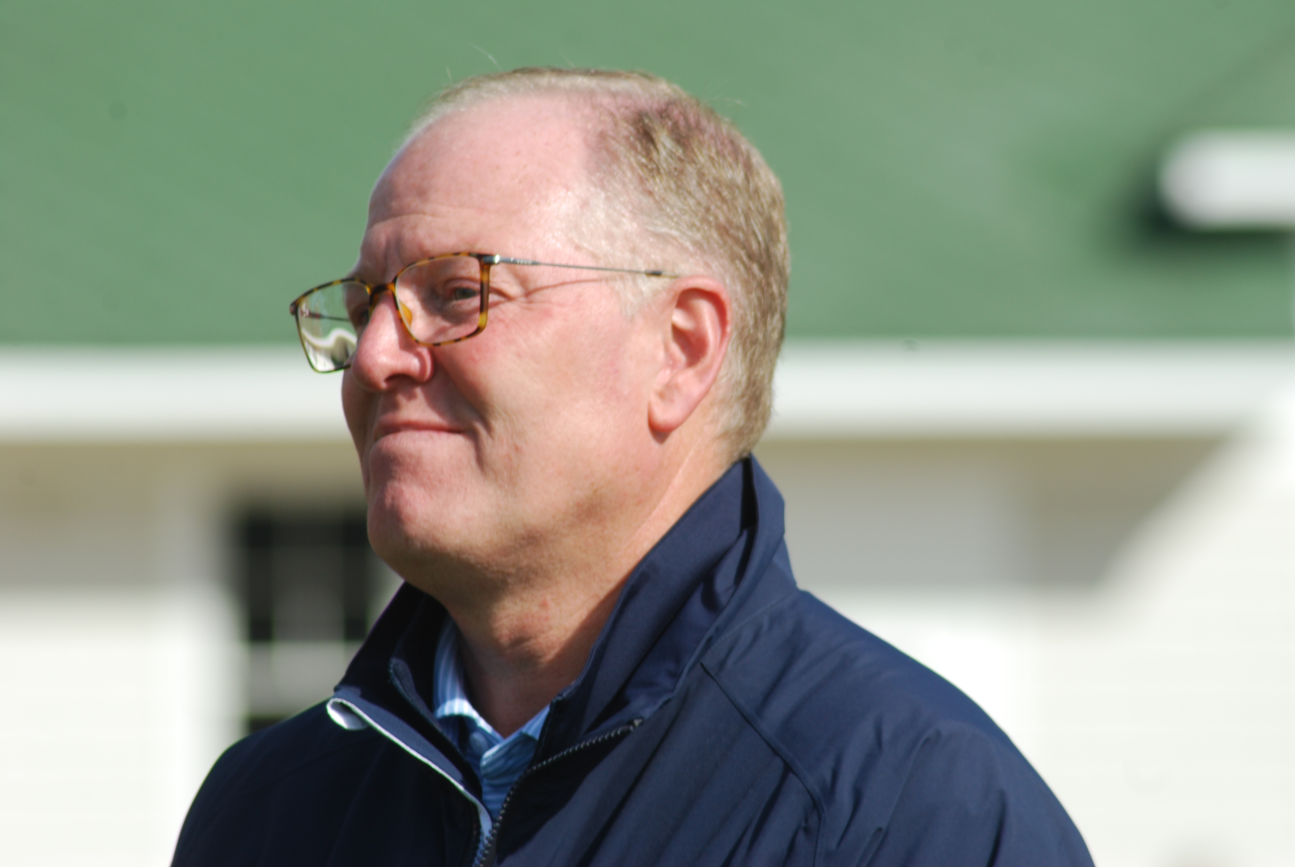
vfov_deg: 3.1
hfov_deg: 4.6
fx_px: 16207
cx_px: 648
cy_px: 434
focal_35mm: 450
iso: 140
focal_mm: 300
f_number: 10
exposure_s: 1/250
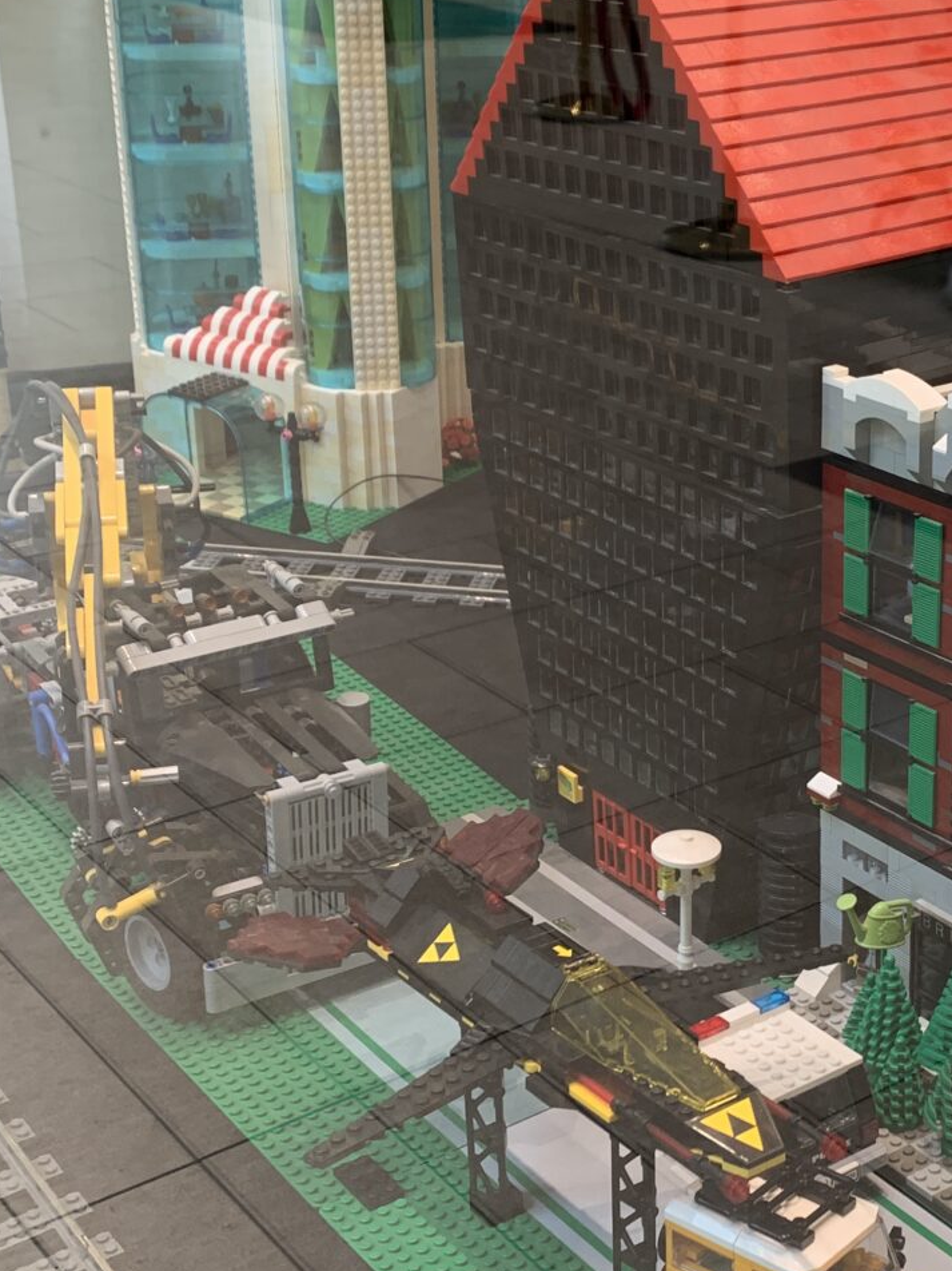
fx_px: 2054
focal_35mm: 56
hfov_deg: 25.5
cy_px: 667
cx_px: 805
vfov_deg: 34.3
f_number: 1.8
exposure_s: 1/120
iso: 80
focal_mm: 4.25
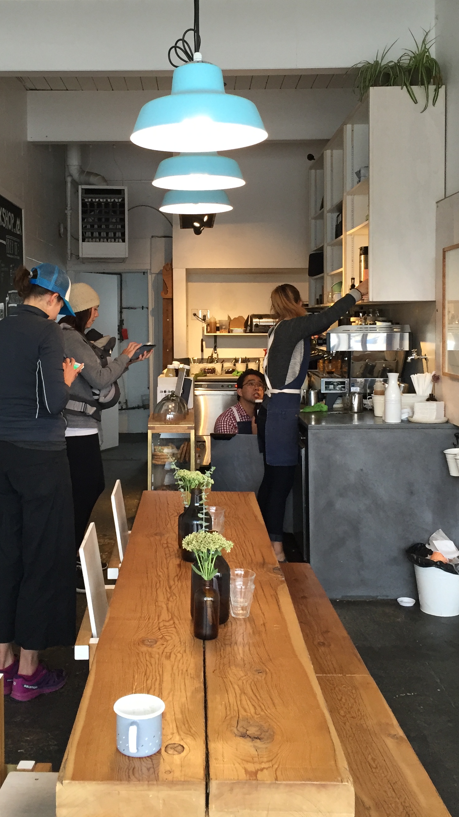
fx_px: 844
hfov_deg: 30.3
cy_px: 332
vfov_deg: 51.3
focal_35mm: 39
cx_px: 177
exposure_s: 1/30
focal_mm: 4.15
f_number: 2.2
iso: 50
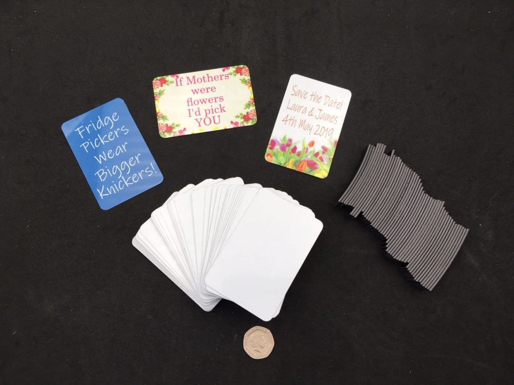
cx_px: 257
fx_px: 431
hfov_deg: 61.7
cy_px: 192
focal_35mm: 29
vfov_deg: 48.2
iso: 32
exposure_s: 1/100
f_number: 2.2
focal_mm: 4.2
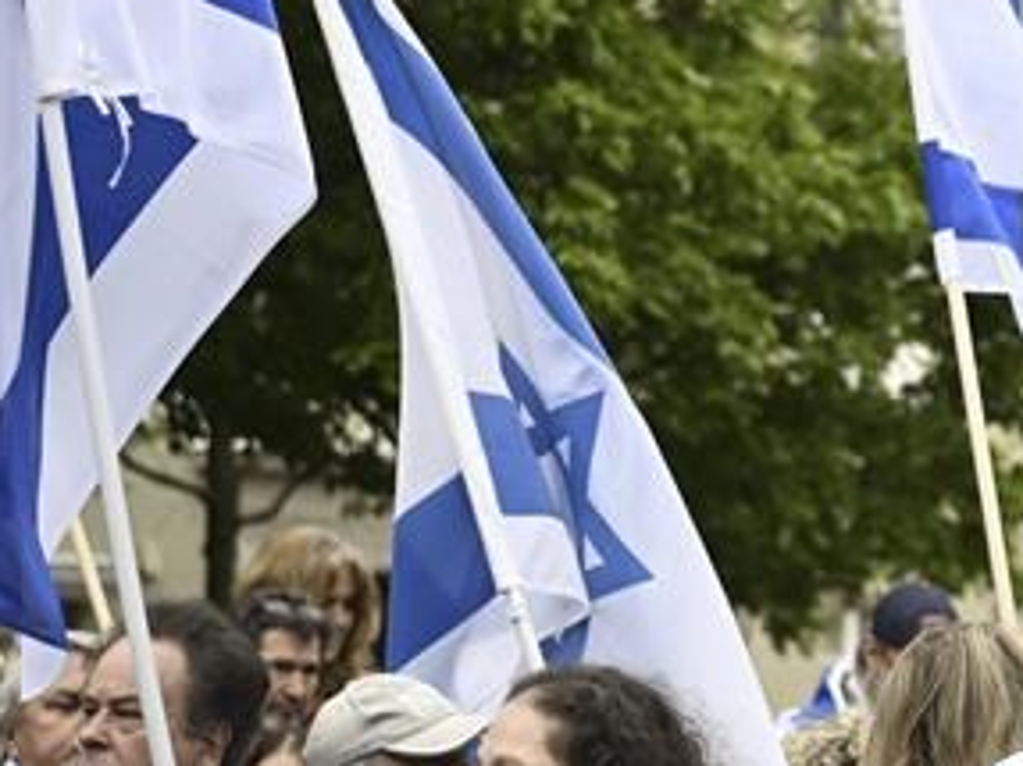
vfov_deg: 7.2
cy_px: 248
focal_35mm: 206
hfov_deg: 9.4
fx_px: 6085
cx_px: 1447
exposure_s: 1/500
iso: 220
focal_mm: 60
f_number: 3.2
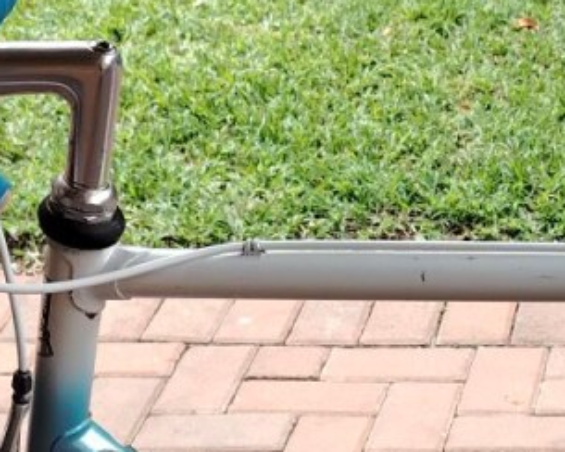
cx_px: 569
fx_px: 2057
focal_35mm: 123
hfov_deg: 15.4
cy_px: 685
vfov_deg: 12.0
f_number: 1.75
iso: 131
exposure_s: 1/100
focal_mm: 5.25
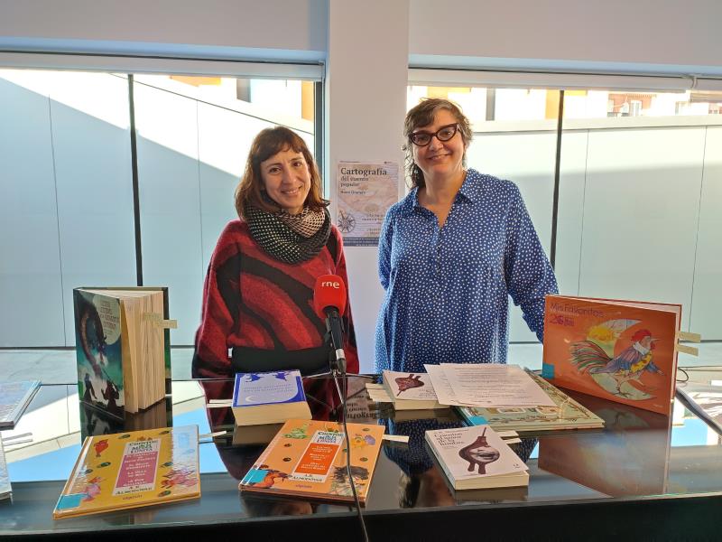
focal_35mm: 25
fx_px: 521
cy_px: 271
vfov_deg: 54.9
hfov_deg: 69.4
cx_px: 361
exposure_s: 1/33
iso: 273
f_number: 1.9
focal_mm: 6.04
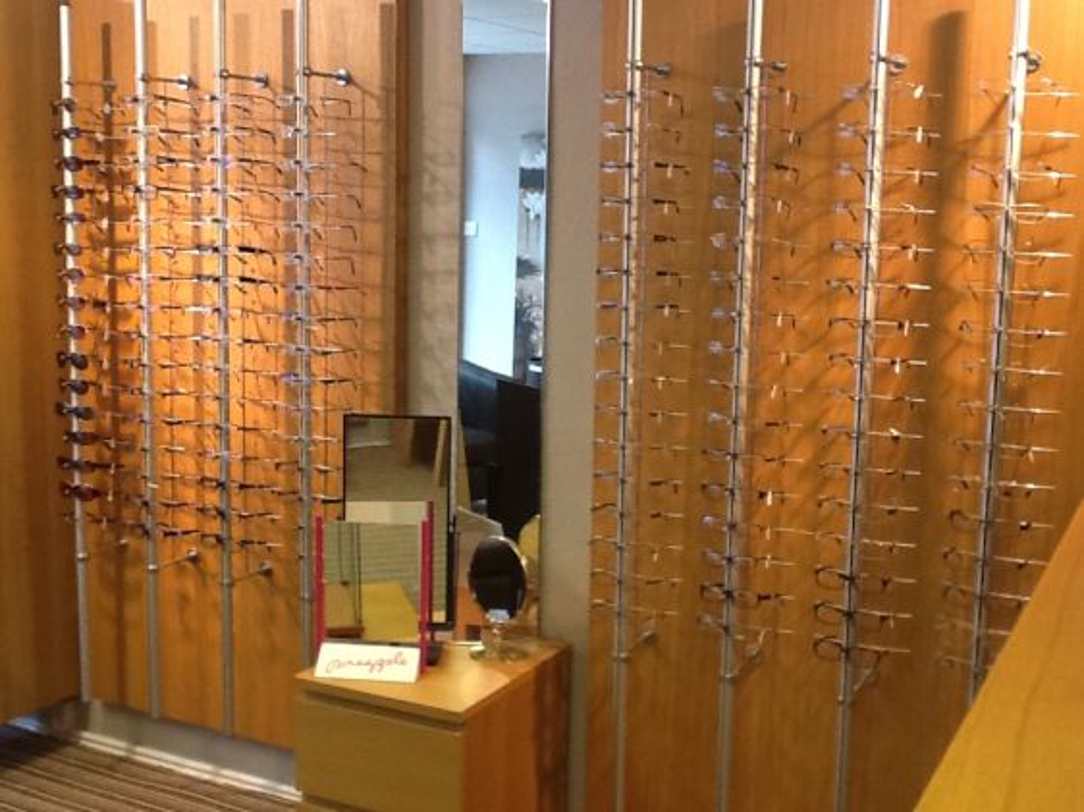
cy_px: 406
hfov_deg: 56.8
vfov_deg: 44.1
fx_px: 1002
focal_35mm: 32
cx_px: 542
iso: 125
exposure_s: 1/30
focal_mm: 2.03
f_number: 2.4
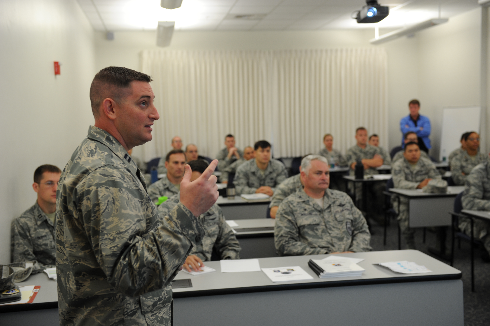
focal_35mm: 48
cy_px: 163
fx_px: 653
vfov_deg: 28.0
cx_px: 245
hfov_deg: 41.1
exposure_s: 1/50
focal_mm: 48
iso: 800
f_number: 3.5
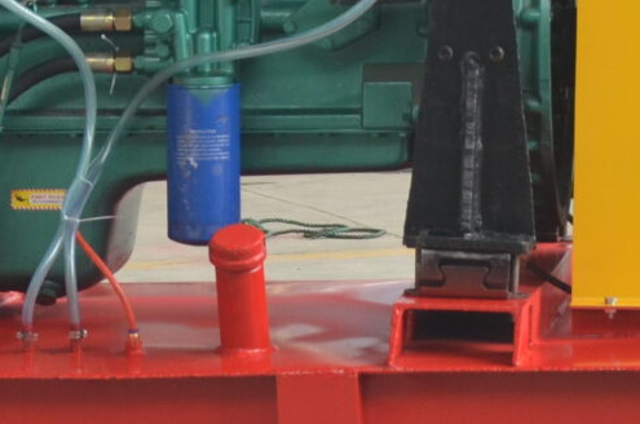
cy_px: -234
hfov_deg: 5.3
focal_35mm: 388
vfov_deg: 3.5
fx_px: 6884
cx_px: 592
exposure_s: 1/125
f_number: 5.6
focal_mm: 50
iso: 400
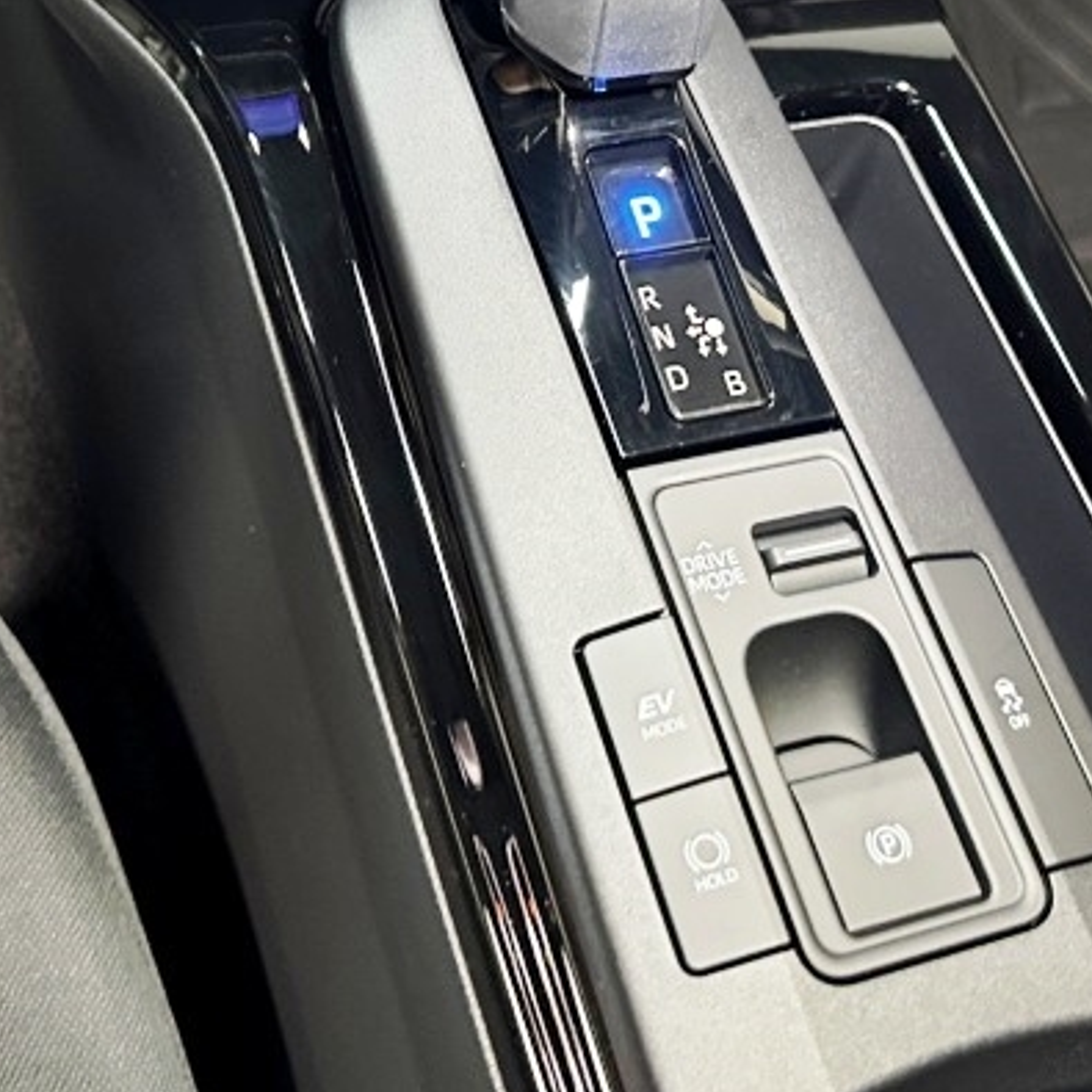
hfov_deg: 31.0
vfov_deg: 29.3
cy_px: 39
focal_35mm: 55
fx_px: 1963
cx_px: 442
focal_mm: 6.86
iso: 1000
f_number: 1.78
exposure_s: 1/30
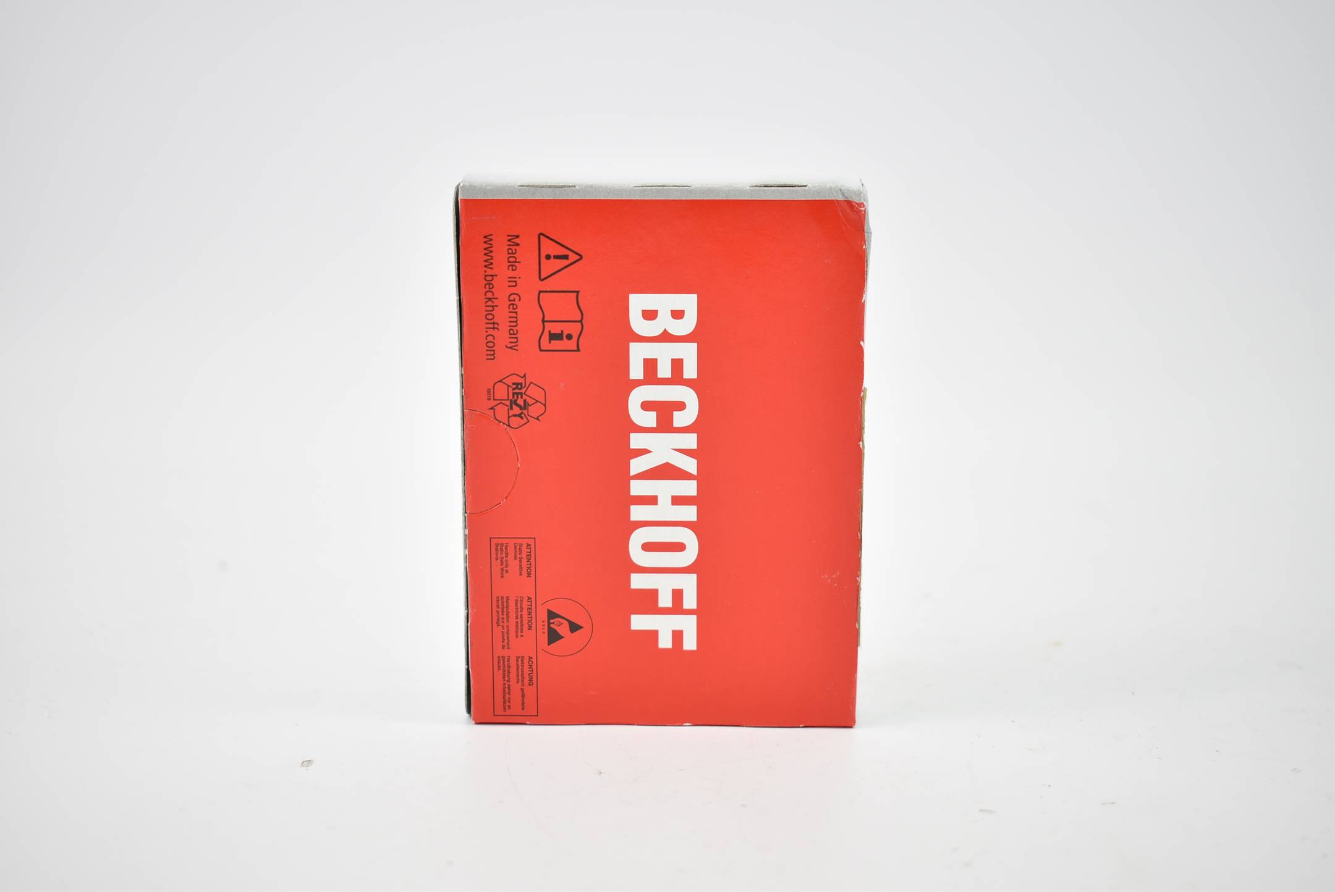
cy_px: 446
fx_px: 2115
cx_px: 668
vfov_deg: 23.8
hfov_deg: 35.0
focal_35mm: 57
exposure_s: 1/60
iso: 180
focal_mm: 38
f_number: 4.8
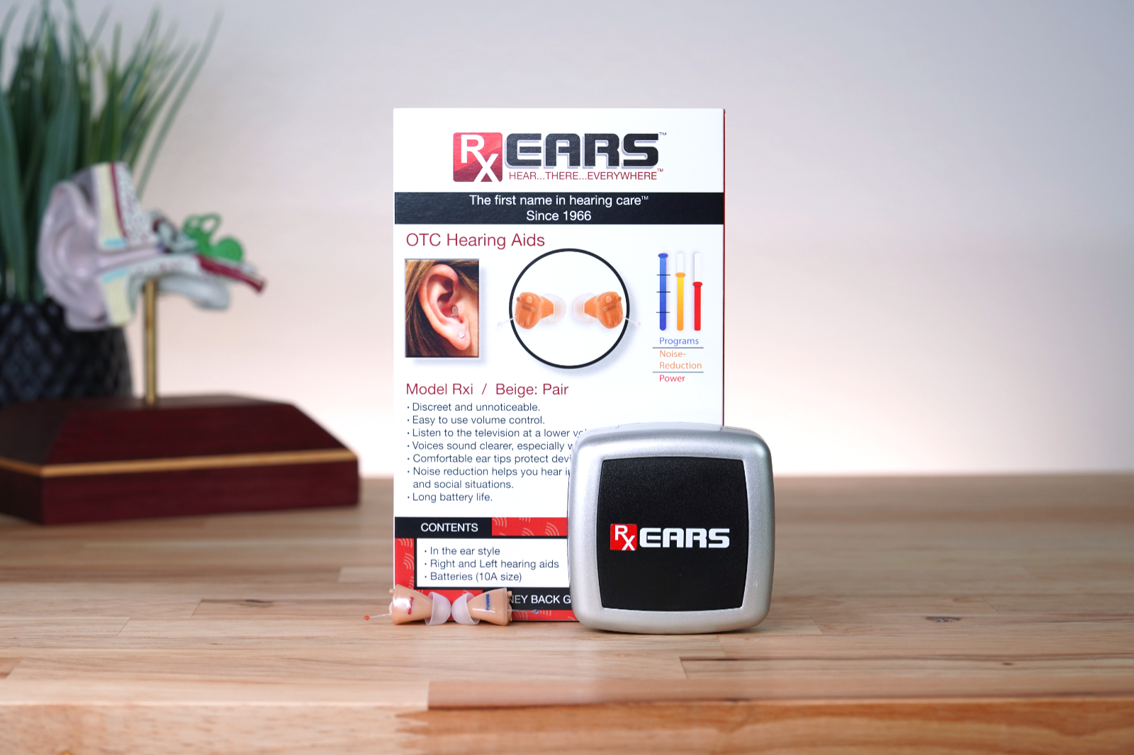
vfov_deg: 15.2
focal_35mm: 90
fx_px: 2834
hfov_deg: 22.6
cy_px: 378
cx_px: 567
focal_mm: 90
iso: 640
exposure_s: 1/50
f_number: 8
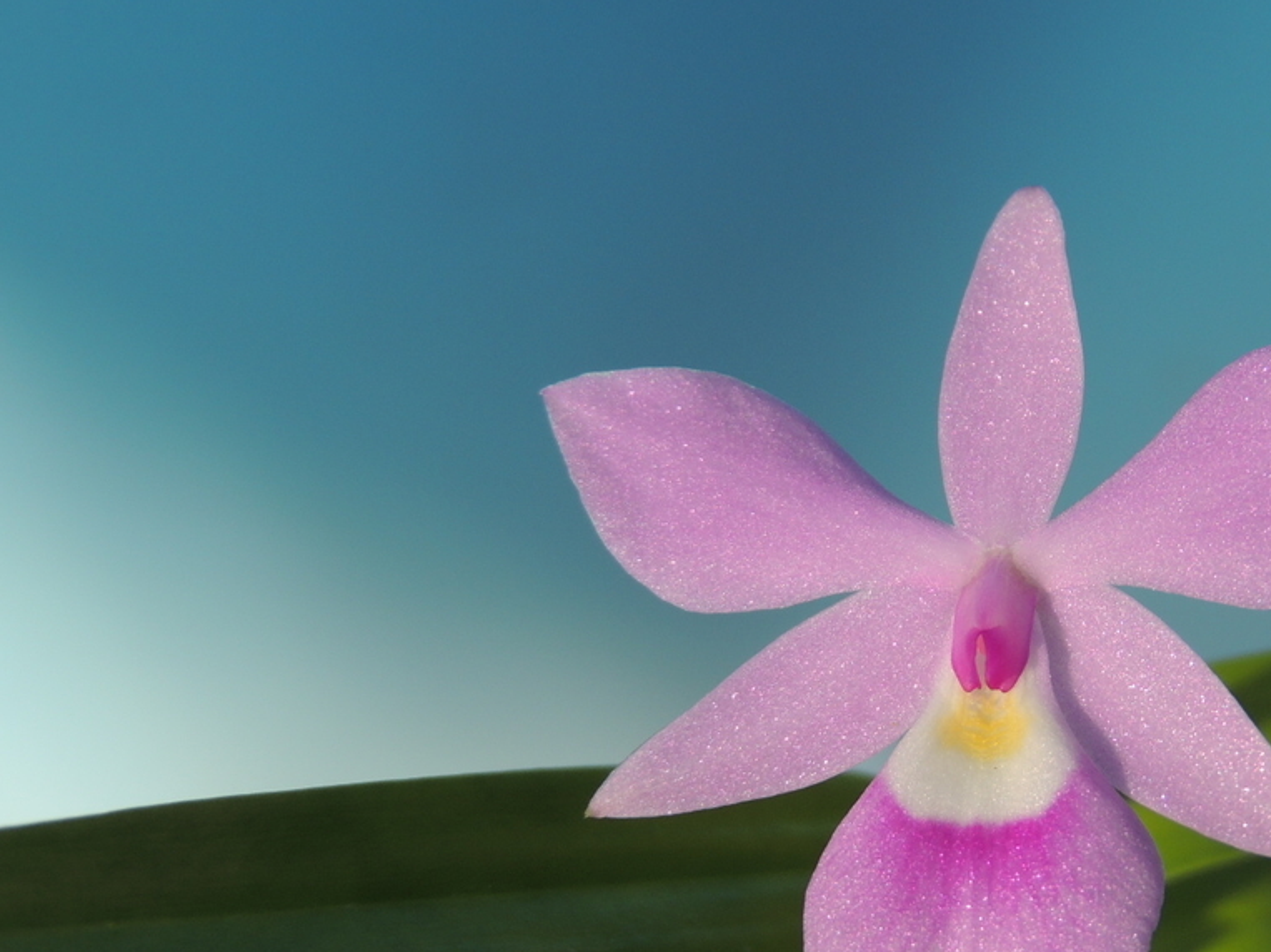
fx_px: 4332
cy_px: 644
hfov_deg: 16.7
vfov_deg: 12.5
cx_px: 830
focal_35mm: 118
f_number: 3.9
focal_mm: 13.3
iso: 100
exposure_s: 1/320
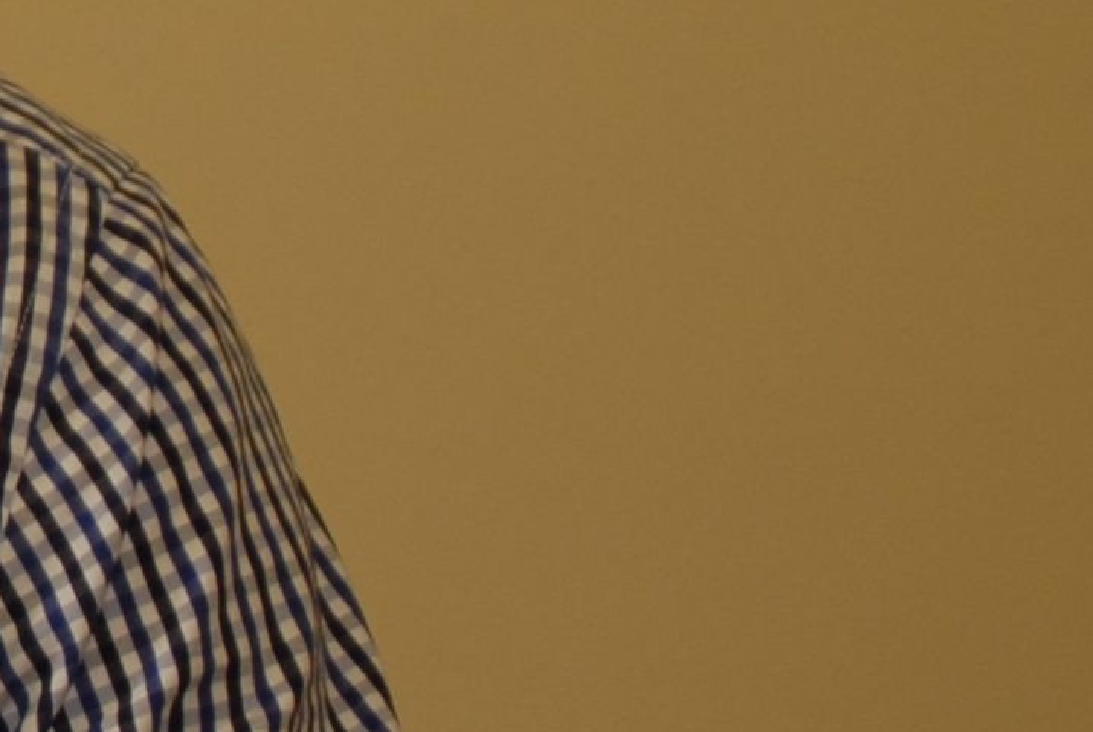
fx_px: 6164
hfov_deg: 9.6
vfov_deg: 6.8
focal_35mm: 203
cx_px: -905
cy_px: 90
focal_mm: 25
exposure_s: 1/60
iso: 200
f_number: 3.8
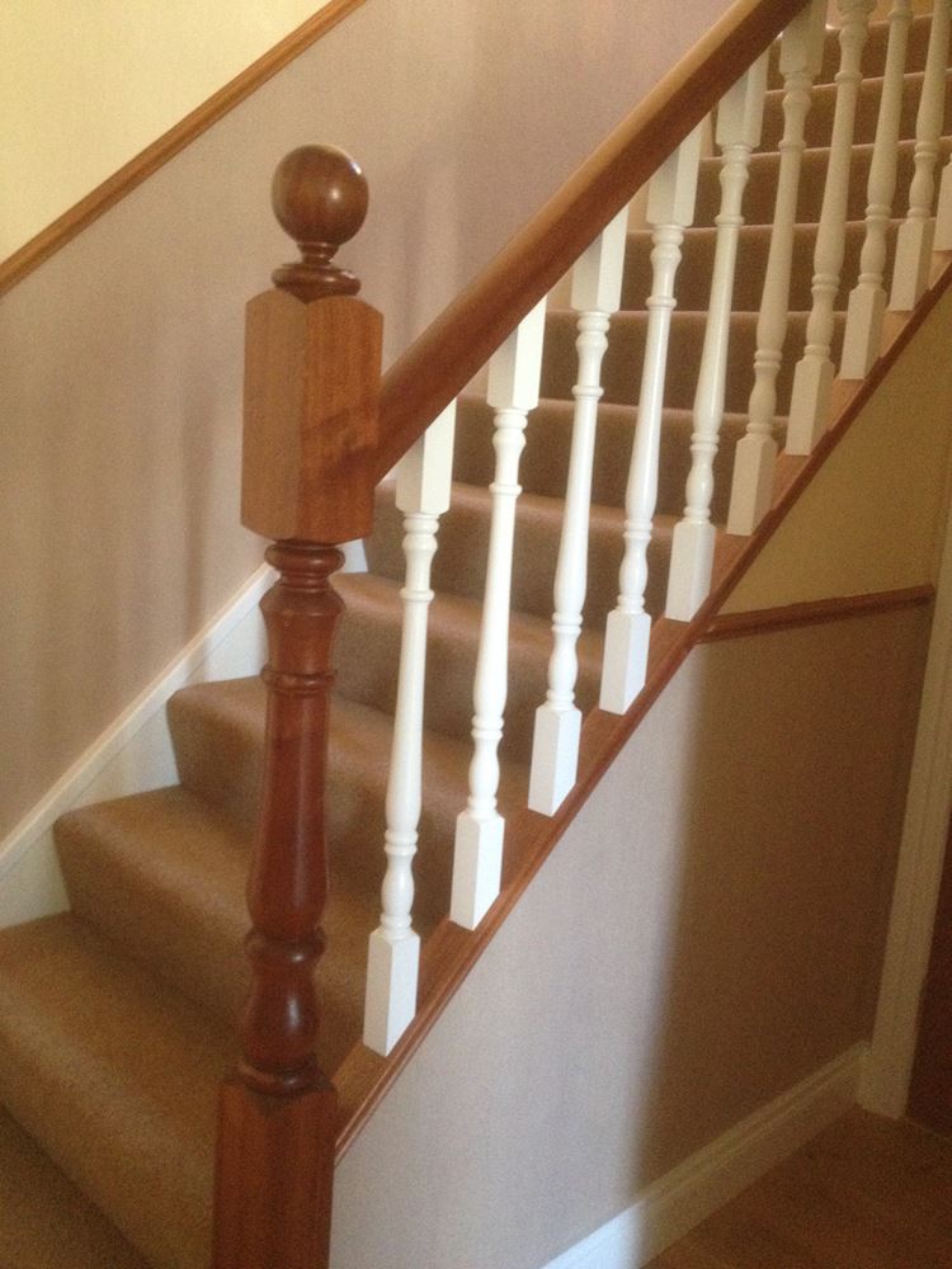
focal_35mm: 35
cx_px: 476
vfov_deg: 52.6
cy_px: 634
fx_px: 1283
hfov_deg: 40.7
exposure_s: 1/20
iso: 320
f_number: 2.4
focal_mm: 4.28
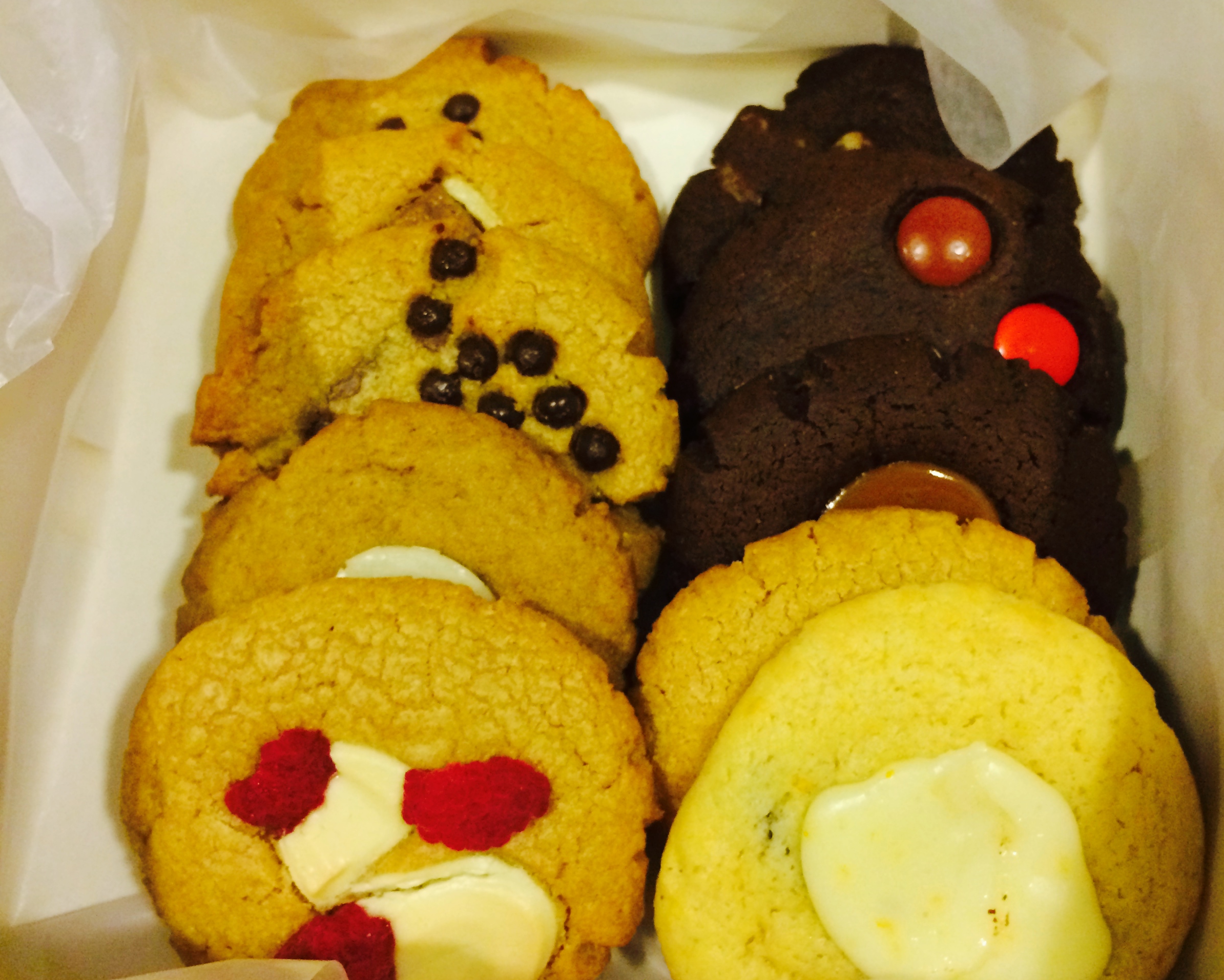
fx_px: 1449
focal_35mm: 40
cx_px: 623
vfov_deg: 37.3
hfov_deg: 45.8
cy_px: 453
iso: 320
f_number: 2.2
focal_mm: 4.12
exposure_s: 1/25
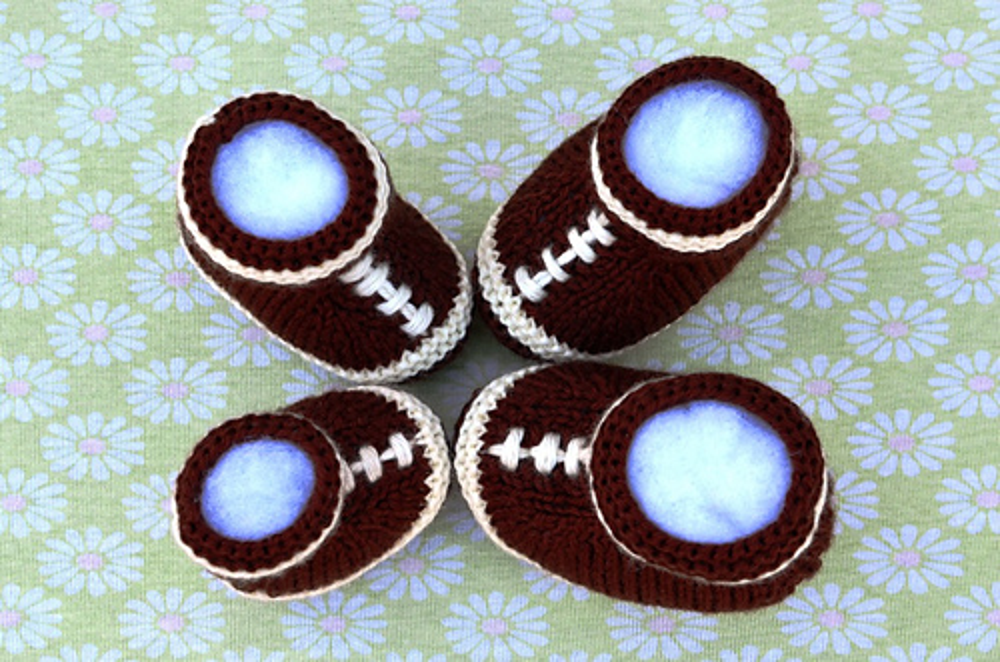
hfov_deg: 37.9
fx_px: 1455
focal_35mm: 52
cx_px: 500
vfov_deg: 25.6
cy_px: 331
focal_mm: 35
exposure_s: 1/100
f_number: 9
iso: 400
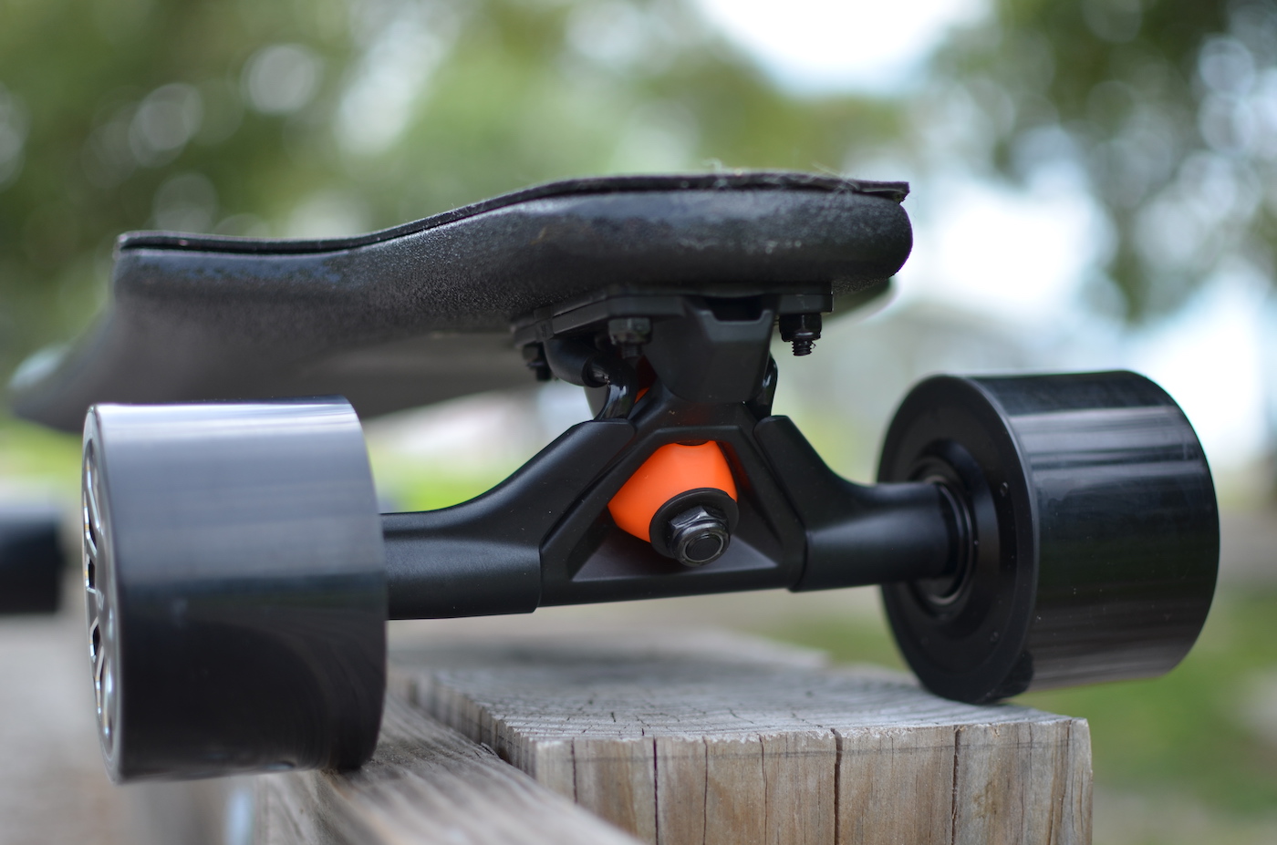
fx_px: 1858
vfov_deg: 25.6
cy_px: 422
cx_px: 638
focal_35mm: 52
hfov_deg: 37.9
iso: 100
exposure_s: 1/1250
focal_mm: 35
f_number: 1.8
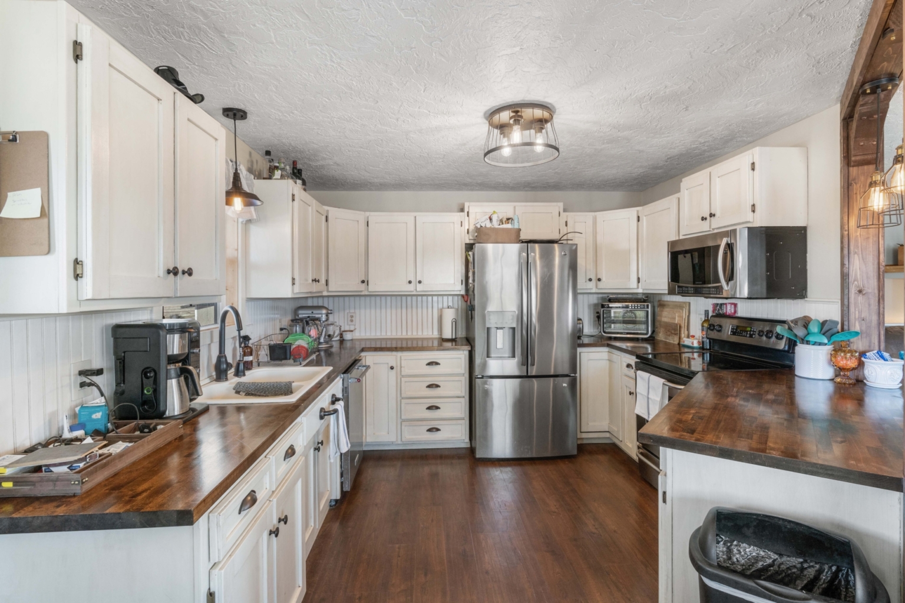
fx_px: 427
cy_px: 302
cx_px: 452
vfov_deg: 70.4
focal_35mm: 17
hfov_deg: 93.3
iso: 400
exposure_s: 1/8
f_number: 13
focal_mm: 17
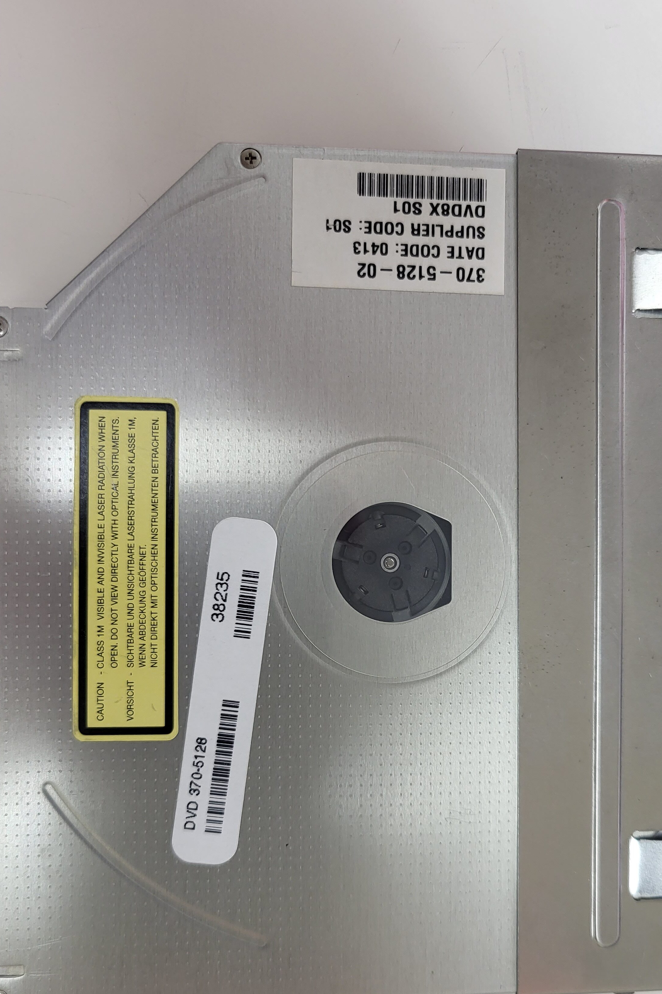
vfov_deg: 56.9
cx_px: 378
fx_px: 910
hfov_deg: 39.9
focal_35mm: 33
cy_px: 582
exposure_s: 1/120
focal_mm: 5.4
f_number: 1.8
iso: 125
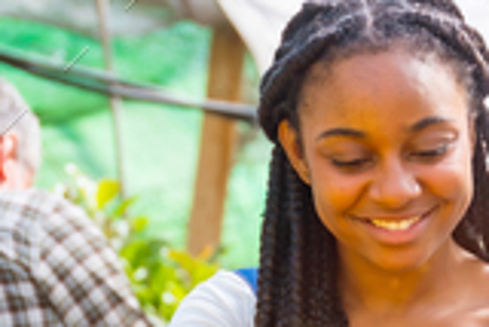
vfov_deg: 7.6
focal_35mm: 178
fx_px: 2426
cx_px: 336
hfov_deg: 11.5
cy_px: 384
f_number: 2.8
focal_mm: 48.4
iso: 125
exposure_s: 1/250
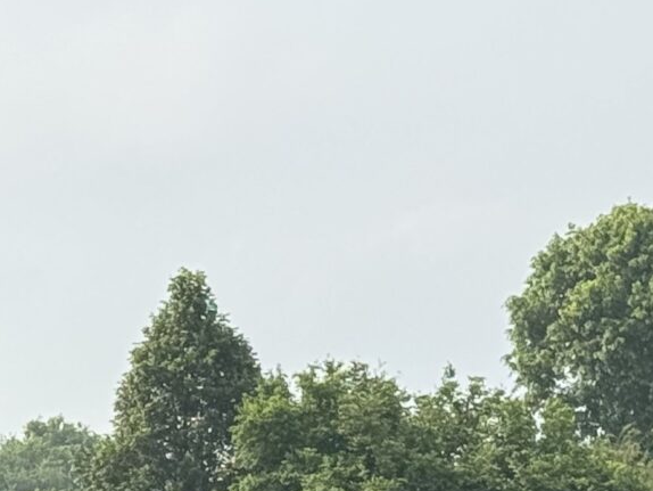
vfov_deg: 6.8
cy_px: 835
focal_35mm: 214
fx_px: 4039
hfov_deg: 9.1
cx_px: -92
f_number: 1.78
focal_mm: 6.76
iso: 64
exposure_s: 1/3610
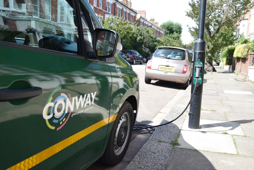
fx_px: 222
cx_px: 127
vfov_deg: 41.7
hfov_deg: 59.5
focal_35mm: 32
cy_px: 85
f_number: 8
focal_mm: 21
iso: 360
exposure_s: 1/250
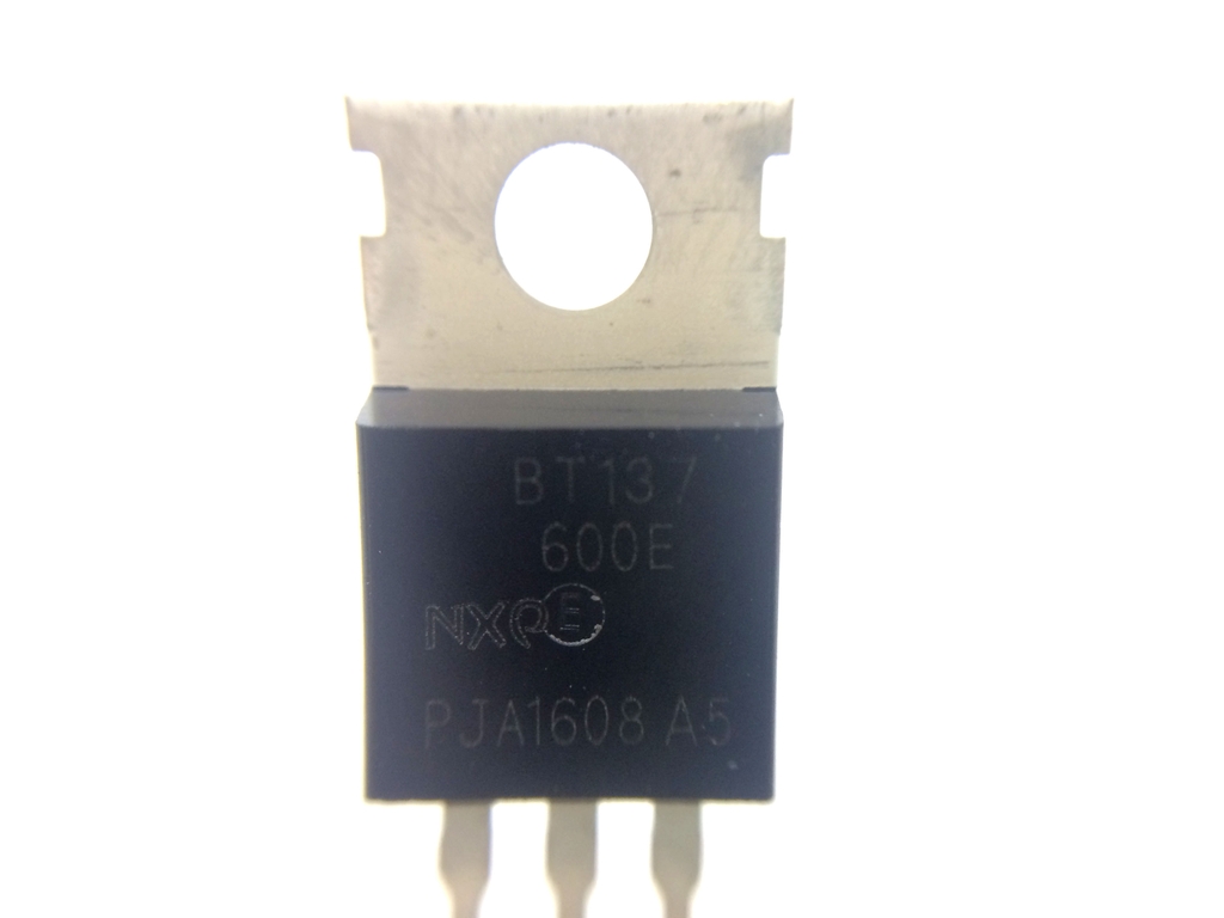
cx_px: 612
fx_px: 1025
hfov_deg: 61.7
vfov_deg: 48.2
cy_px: 459
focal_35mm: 29
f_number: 2.2
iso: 160
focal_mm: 4.15
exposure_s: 1/33
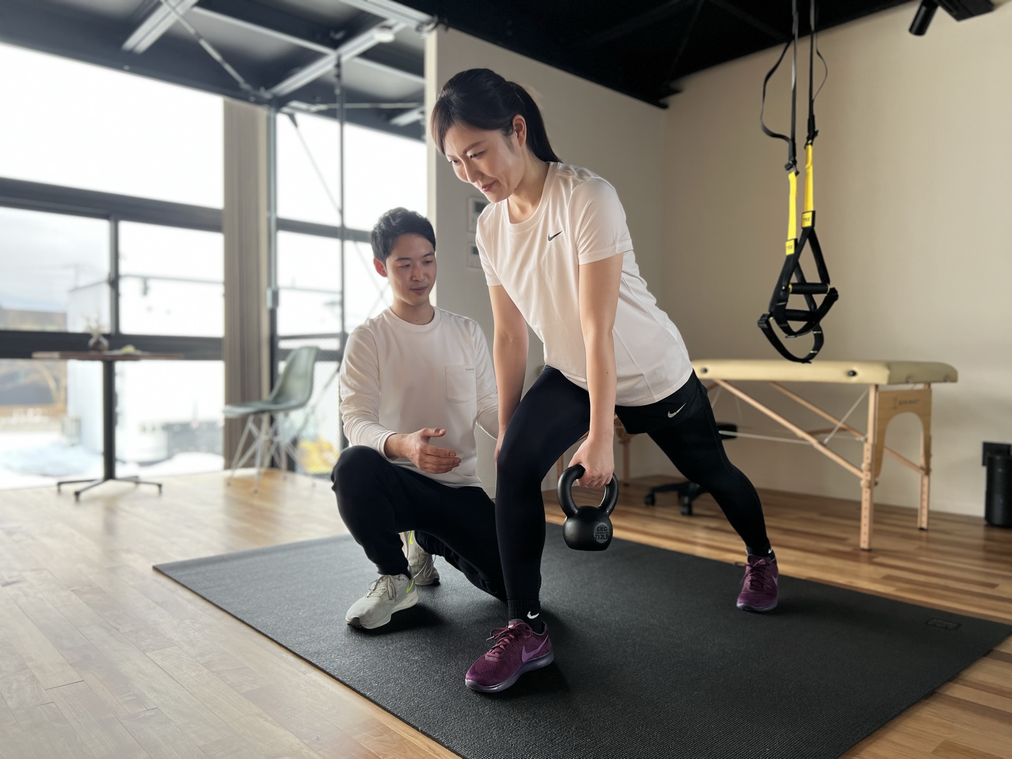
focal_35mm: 26
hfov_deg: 67.3
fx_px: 760
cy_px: 380
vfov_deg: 53.1
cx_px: 506
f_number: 1.5
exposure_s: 1/367
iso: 50
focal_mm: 5.7
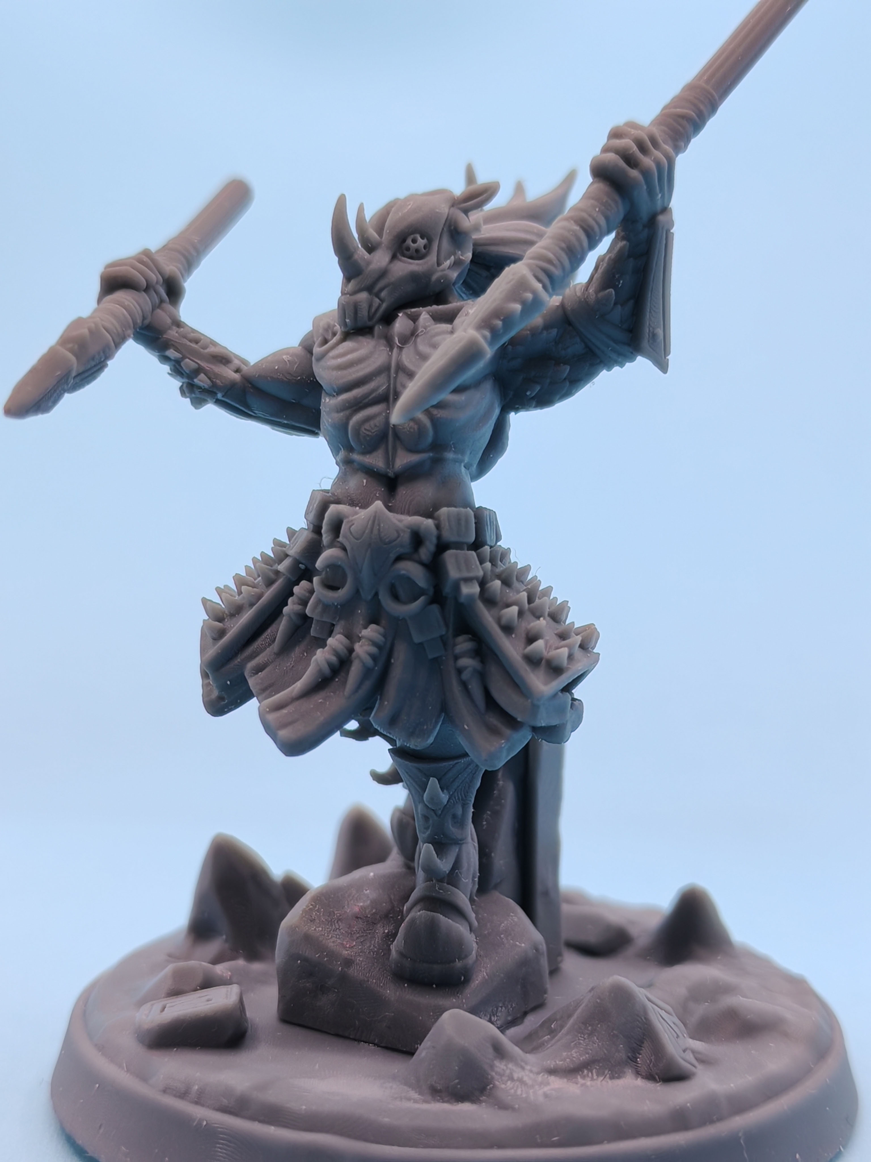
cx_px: 436
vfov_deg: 35.5
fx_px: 1812
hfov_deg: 27.0
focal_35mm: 54
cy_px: 581
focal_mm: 5.52
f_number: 2.8
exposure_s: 1/100
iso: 64
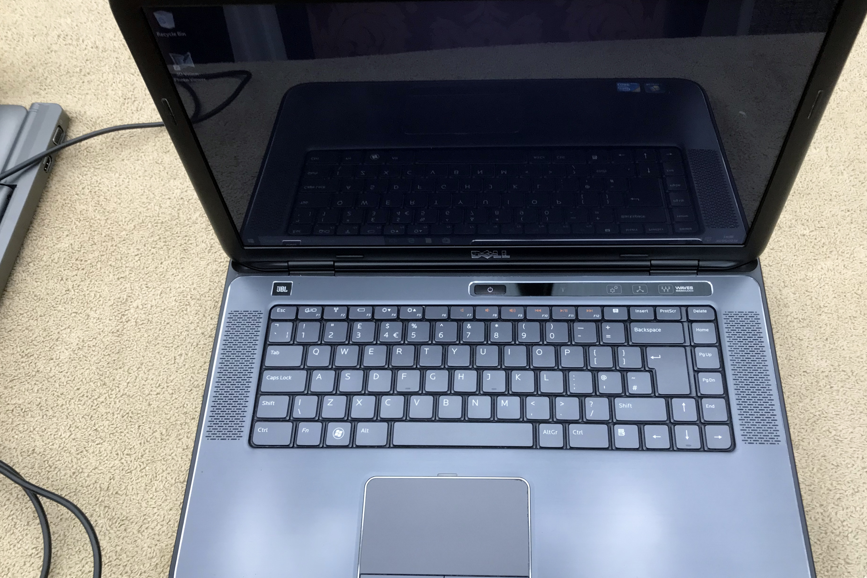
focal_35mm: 32
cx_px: 473
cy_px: 286
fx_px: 771
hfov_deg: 58.6
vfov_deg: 41.1
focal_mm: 3.99
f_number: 1.8
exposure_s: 1/95
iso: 40
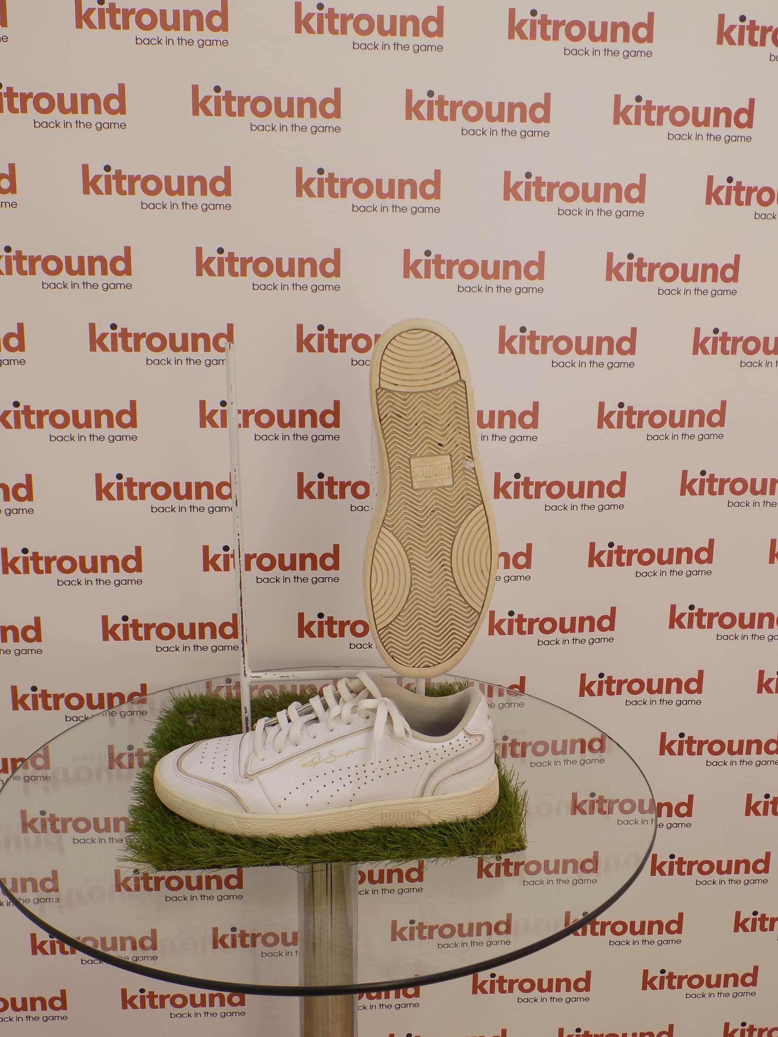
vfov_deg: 50.1
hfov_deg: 38.7
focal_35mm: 37
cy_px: 518
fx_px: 1109
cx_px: 389
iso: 80
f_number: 3.5
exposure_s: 1/30
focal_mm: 6.6
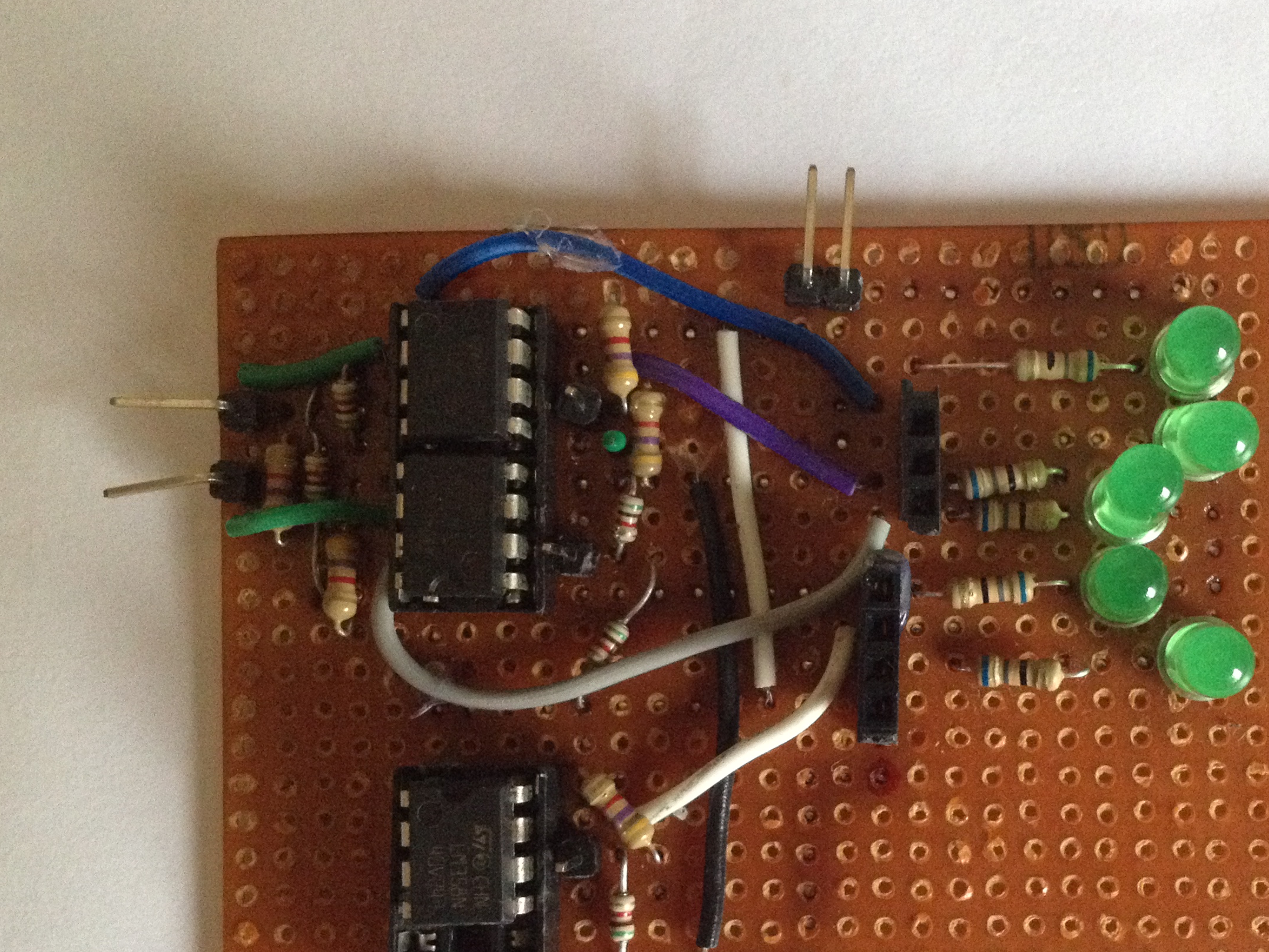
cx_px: 873
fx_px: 1943
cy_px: 631
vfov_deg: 27.4
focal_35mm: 53
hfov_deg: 35.7
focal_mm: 4.28
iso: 400
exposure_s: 1/20
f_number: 2.4
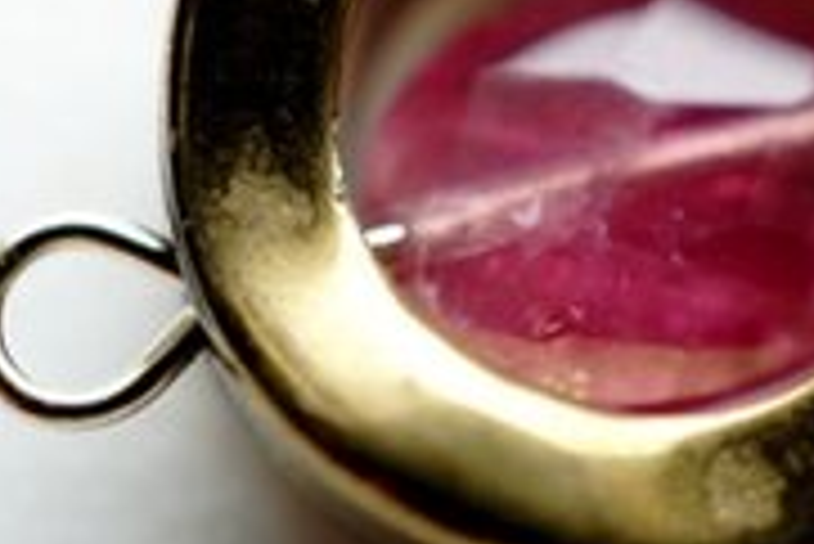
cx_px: 899
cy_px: 103
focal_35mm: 159
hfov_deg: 12.7
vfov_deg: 8.6
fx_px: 3598
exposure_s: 1/60
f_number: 8
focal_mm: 30
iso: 160
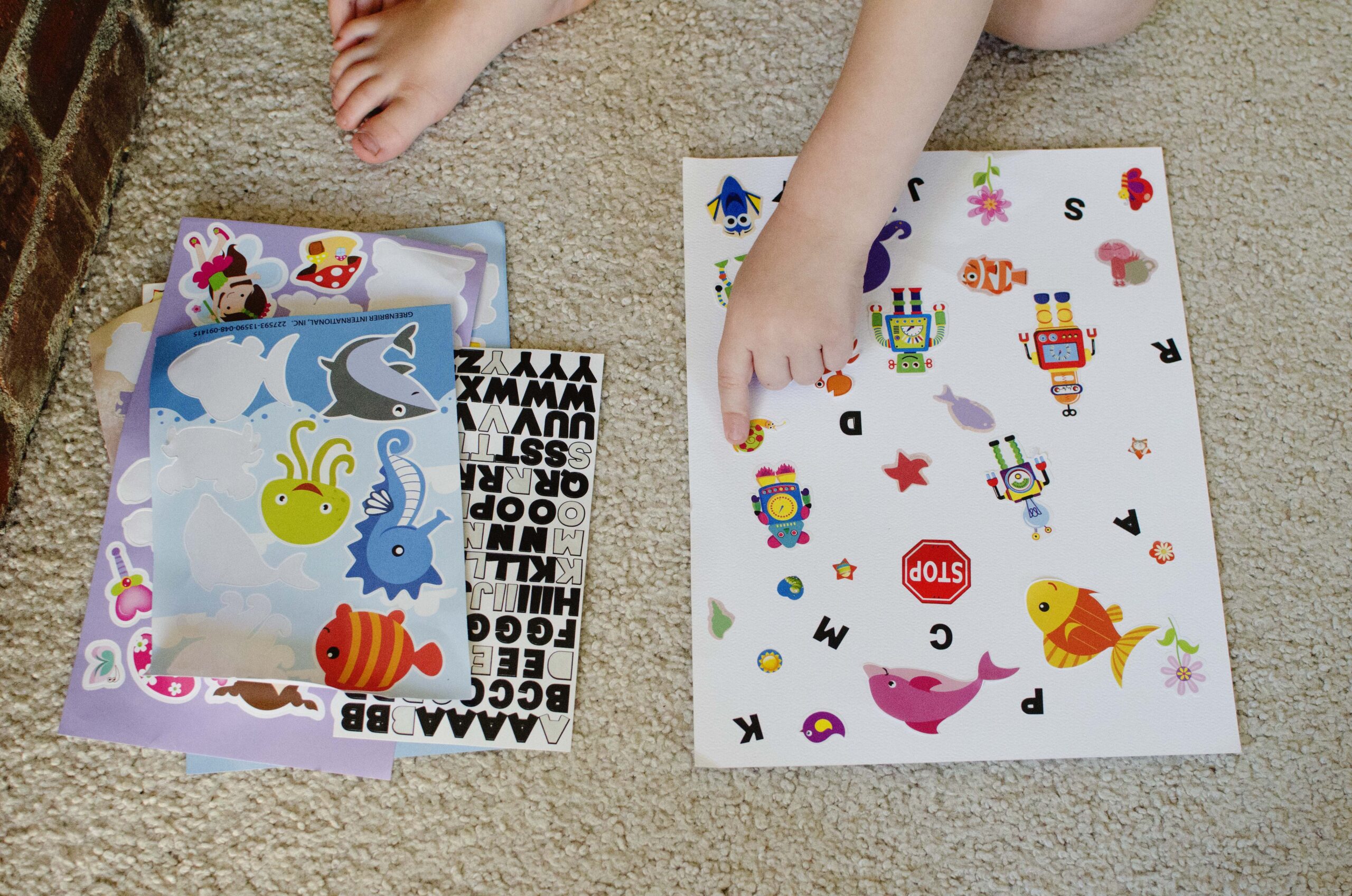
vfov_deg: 25.6
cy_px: 448
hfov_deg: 37.9
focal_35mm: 52
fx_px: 1968
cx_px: 676
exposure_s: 1/640
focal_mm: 35
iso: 1600
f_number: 3.5
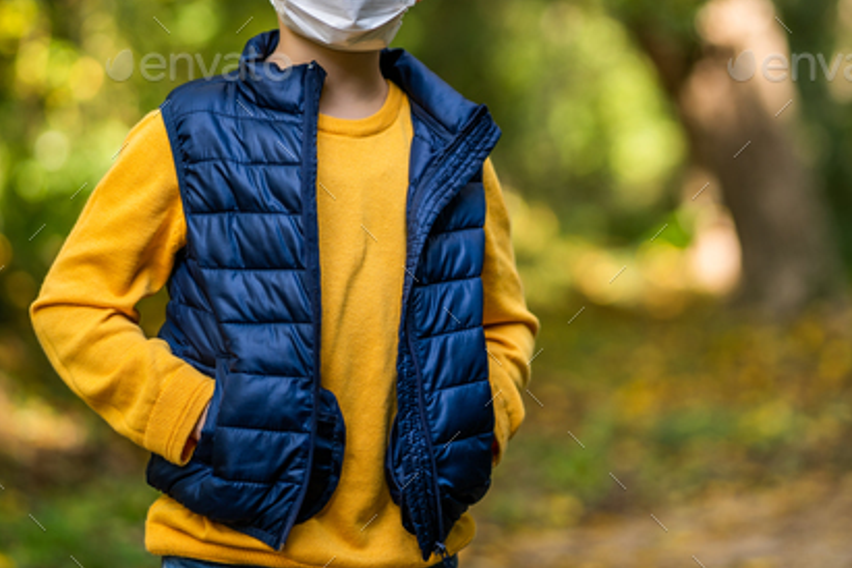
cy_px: 163
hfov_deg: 16.8
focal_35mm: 122
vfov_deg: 11.2
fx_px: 2887
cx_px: 504
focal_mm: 85
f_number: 2
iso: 100
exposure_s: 1/200
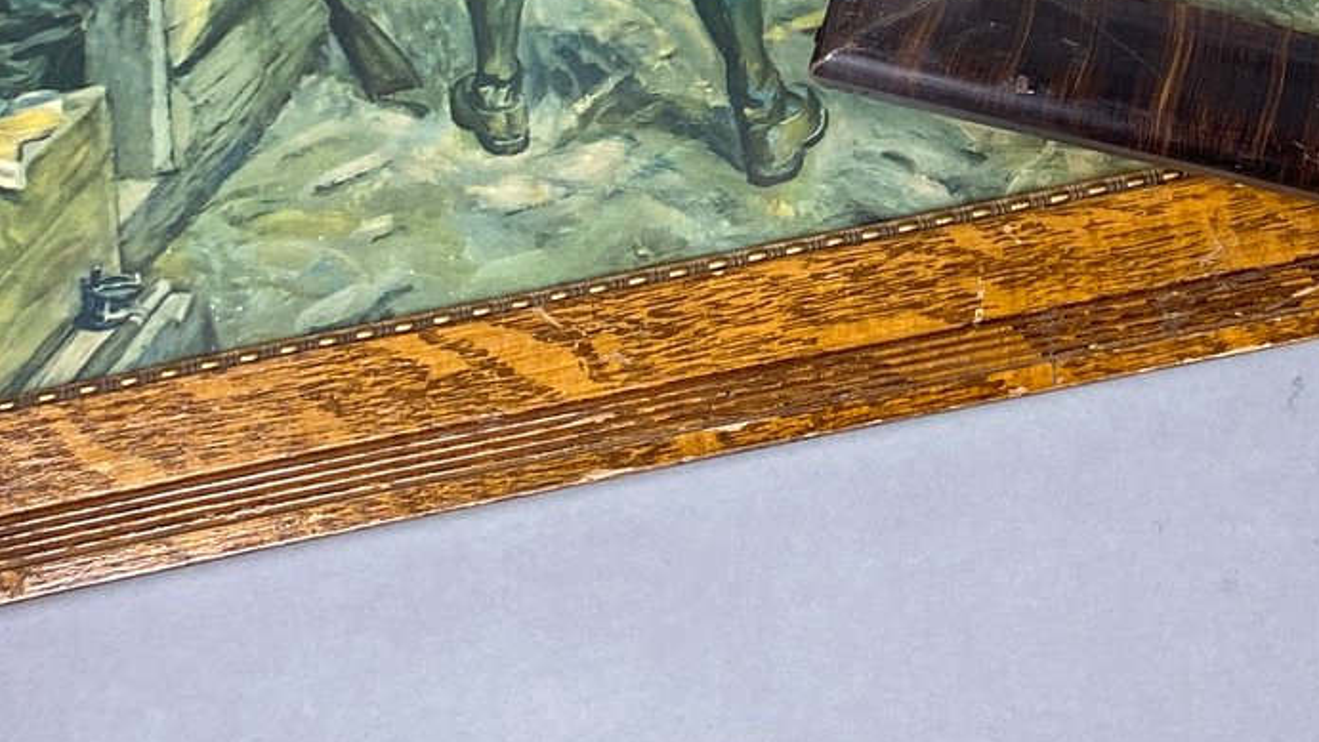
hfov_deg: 24.5
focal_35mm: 82
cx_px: 1372
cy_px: -429
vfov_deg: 13.7
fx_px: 2868
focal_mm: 4.25
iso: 125
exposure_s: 1/120
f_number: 1.8
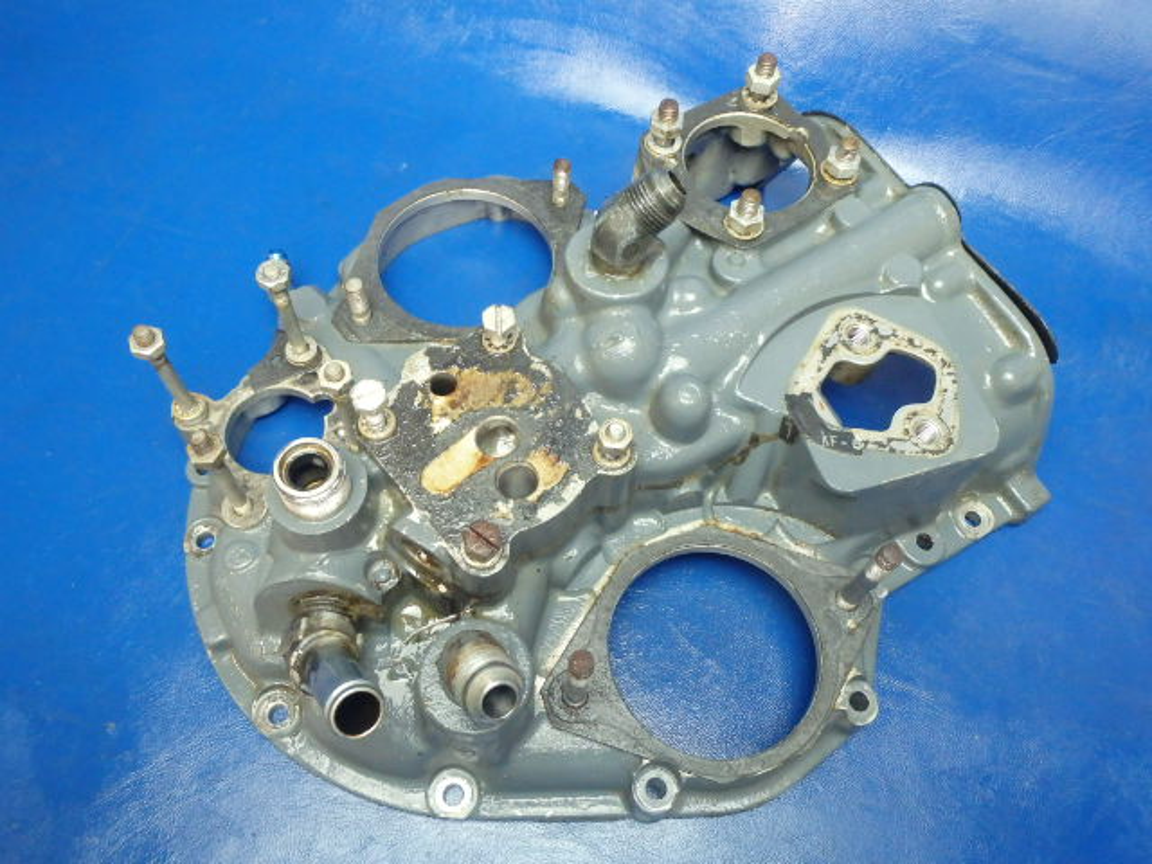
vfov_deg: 49.7
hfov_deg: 63.4
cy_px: 432
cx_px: 576
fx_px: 932
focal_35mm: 28
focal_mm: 5
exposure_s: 1/25
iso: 800
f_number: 3.9
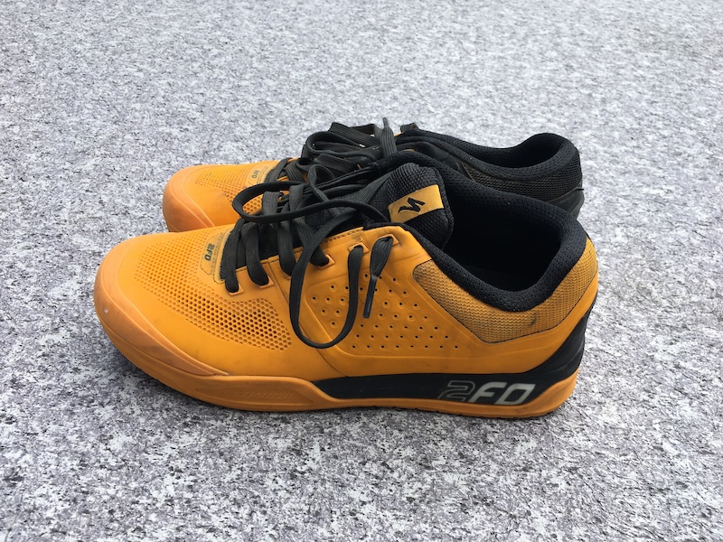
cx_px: 362
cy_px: 271
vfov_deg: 48.2
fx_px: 606
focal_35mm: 29
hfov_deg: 61.7
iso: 25
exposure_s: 1/538
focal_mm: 4.15
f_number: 2.2
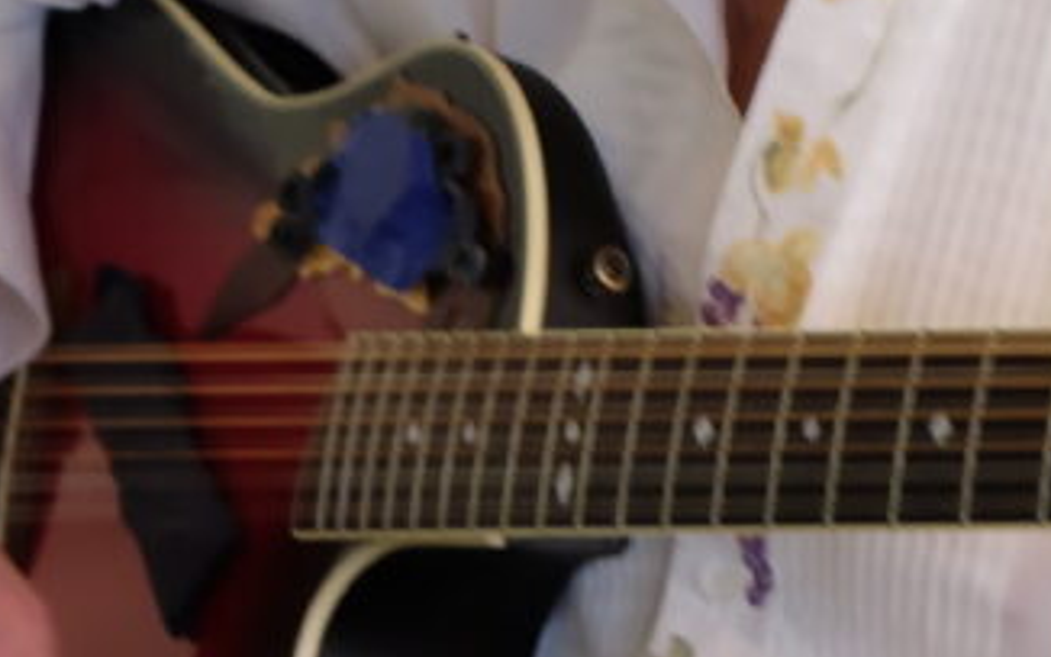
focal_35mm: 157
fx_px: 4499
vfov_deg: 8.4
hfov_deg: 13.3
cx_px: 750
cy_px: 271
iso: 1250
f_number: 3.6
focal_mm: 32.9
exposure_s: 1/15
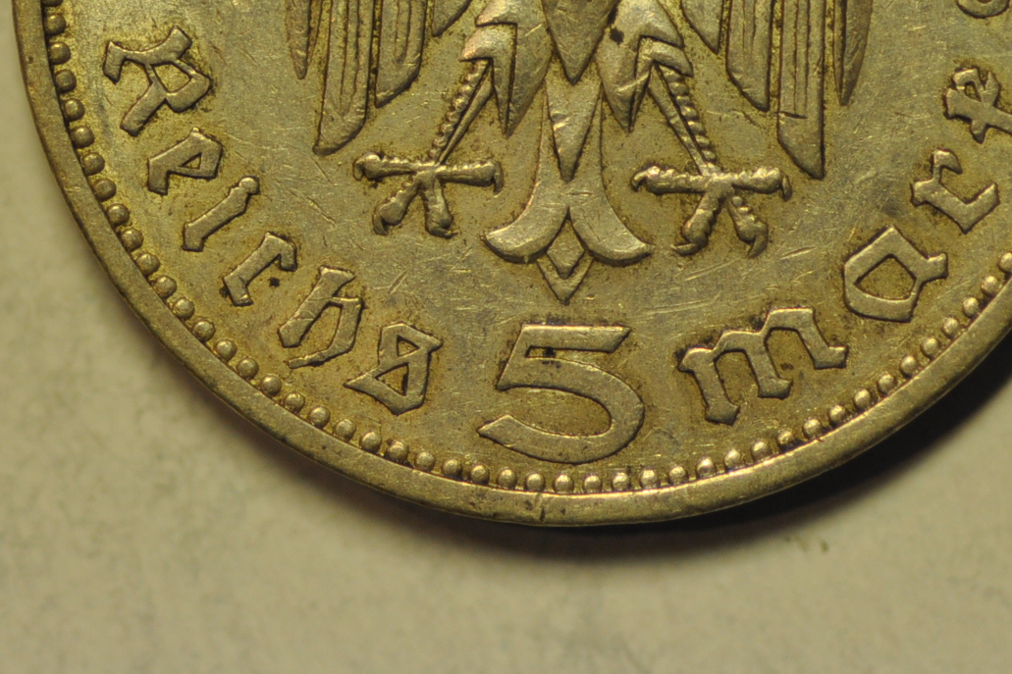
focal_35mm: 187
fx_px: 5256
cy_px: -13
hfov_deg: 11.0
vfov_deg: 7.3
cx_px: 615
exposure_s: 1/250
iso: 500
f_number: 4
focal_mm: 60
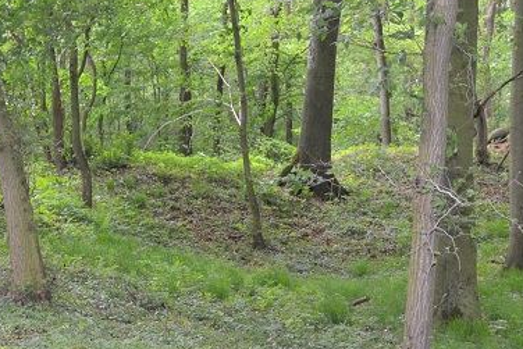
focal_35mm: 86
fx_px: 1250
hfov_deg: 23.6
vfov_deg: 15.8
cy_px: 277
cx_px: 243
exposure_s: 1/60
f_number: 4
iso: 1000
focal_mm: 22
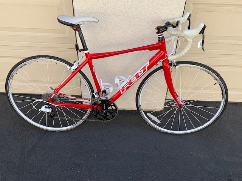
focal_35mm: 26
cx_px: 121
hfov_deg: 67.3
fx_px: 182
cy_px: 90
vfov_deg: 53.1
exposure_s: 1/476
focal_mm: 4.25
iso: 25
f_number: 1.8
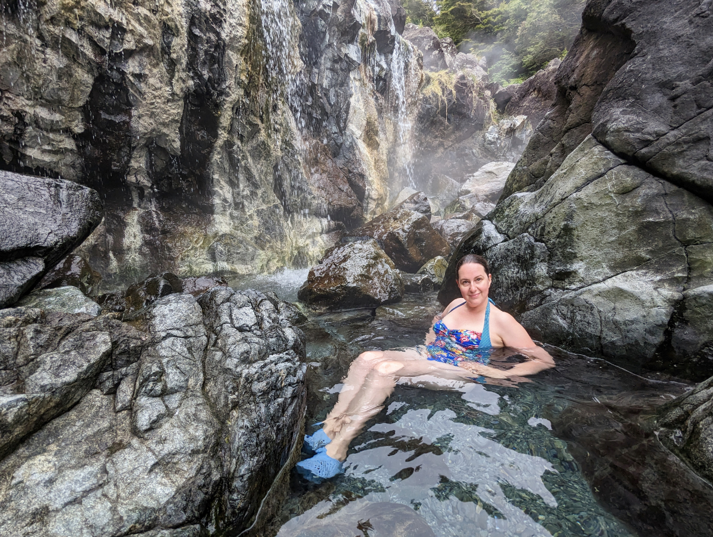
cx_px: 356
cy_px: 268
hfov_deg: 94.4
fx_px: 330
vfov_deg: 78.2
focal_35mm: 16
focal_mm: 2.4
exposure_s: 1/200
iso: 40
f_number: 2.2
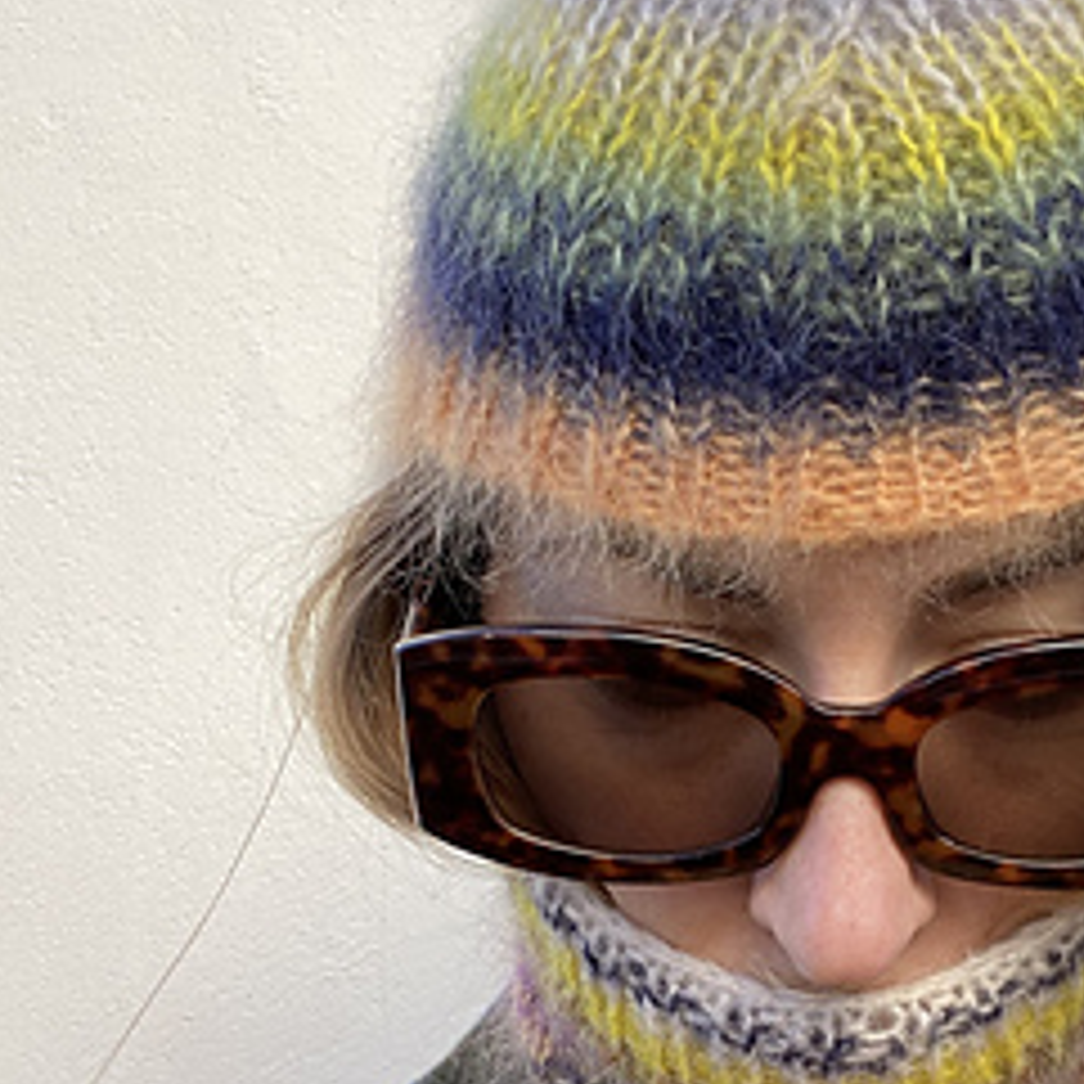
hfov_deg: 30.7
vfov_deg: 29.8
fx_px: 1949
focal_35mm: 55
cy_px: 967
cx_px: 780
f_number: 2.2
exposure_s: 1/122
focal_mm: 2.71
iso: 40
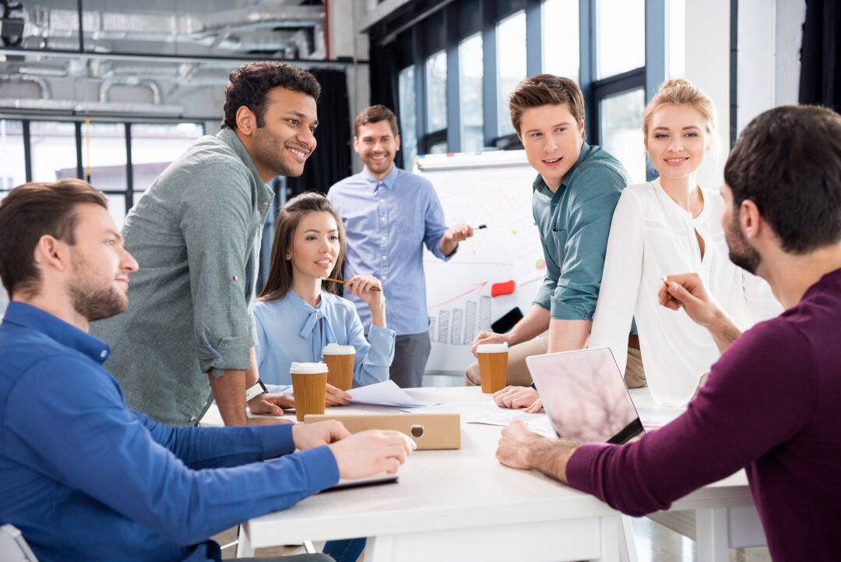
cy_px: 281
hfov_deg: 38.2
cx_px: 420
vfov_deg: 26.0
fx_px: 1215
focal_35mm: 52
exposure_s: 1/125
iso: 320
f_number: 4
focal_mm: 52
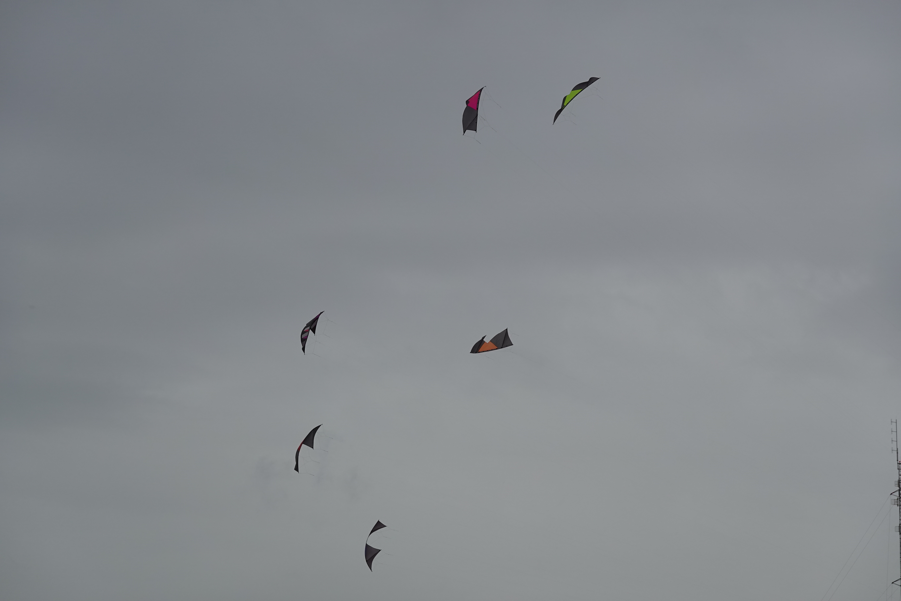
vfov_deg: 13.2
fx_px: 2603
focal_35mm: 104
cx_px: 450
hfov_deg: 19.6
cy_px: 300
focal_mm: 38.13
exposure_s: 1/640
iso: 100
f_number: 5.6
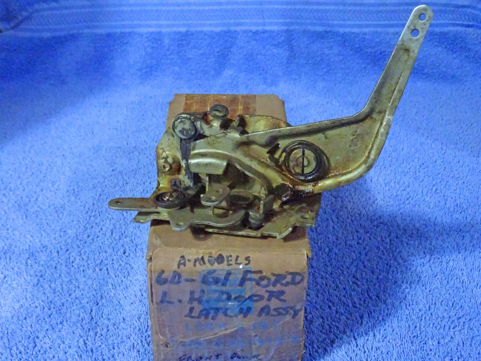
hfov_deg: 41.2
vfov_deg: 31.5
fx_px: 639
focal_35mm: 46
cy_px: 180
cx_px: 240
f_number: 4.5
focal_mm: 7.87
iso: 2500
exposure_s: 1/50
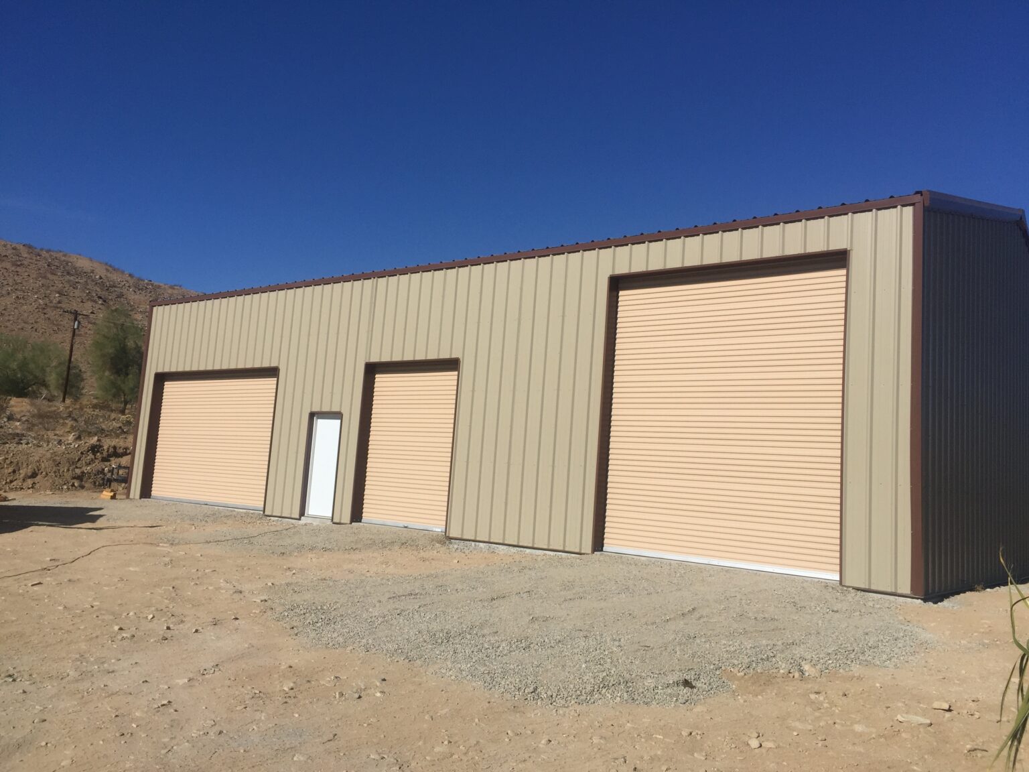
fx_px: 862
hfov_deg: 61.7
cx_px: 514
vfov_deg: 48.2
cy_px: 386
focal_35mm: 29
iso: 32
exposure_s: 1/4950
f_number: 2.2
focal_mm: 4.15
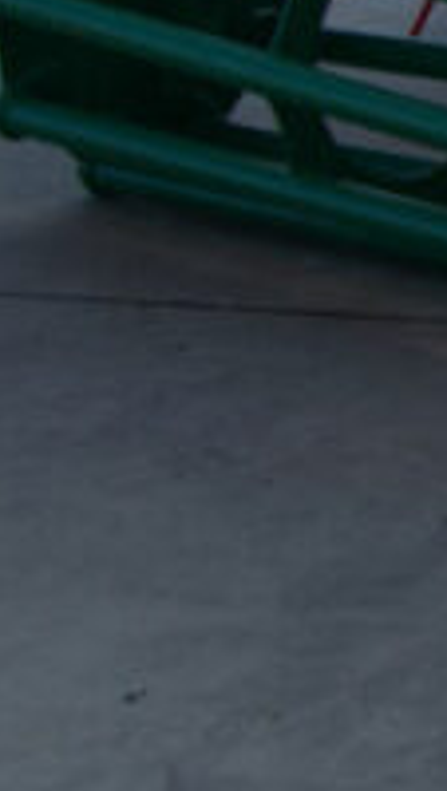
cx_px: 1602
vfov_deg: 11.2
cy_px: -417
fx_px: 3878
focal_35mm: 185
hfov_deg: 5.9
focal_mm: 23
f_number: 9
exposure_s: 1/320
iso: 200
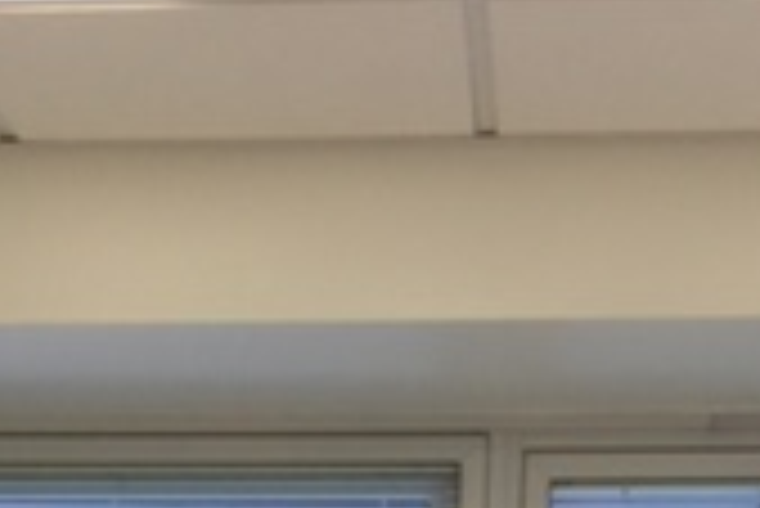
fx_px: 2409
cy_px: 1290
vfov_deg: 10.2
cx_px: 252
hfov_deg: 17.9
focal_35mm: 114
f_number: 2.2
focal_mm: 4.15
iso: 50
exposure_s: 1/17
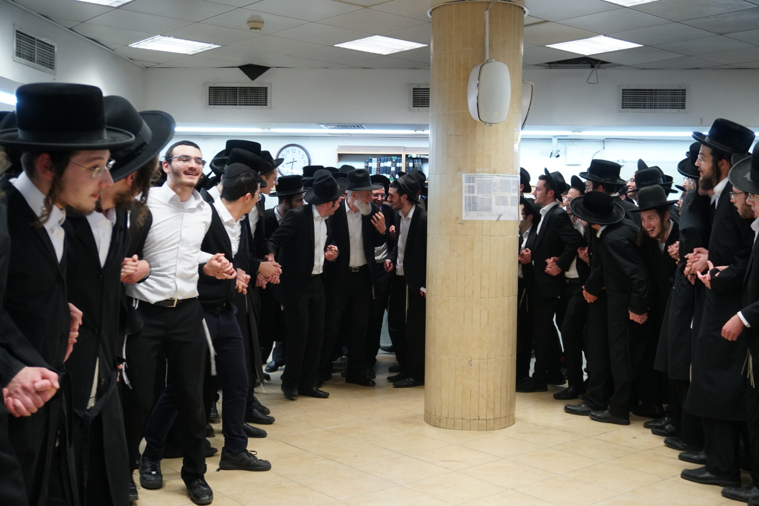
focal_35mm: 40
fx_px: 854
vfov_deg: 33.0
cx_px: 380
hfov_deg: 47.9
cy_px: 253
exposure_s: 1/90
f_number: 4.5
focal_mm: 27
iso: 1000
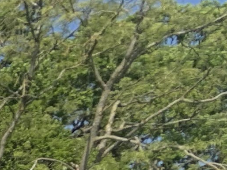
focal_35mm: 204
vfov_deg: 6.2
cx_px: -633
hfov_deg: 7.4
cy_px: 638
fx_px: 1337
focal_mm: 4.25
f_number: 1.8
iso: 25
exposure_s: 1/1748
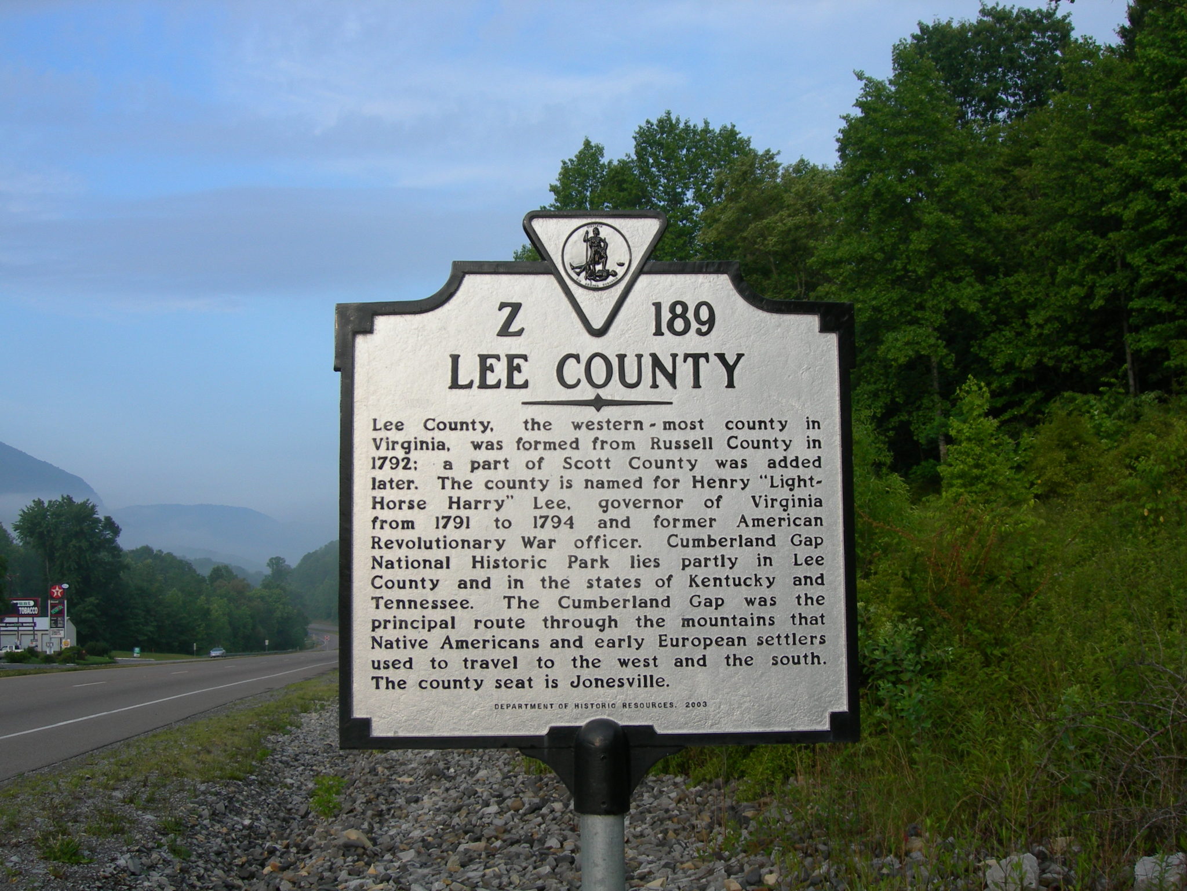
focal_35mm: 38
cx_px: 594
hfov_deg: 49.0
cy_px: 446
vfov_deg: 37.7
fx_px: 1303
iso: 50
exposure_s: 1/214
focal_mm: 7.8
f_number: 4.8
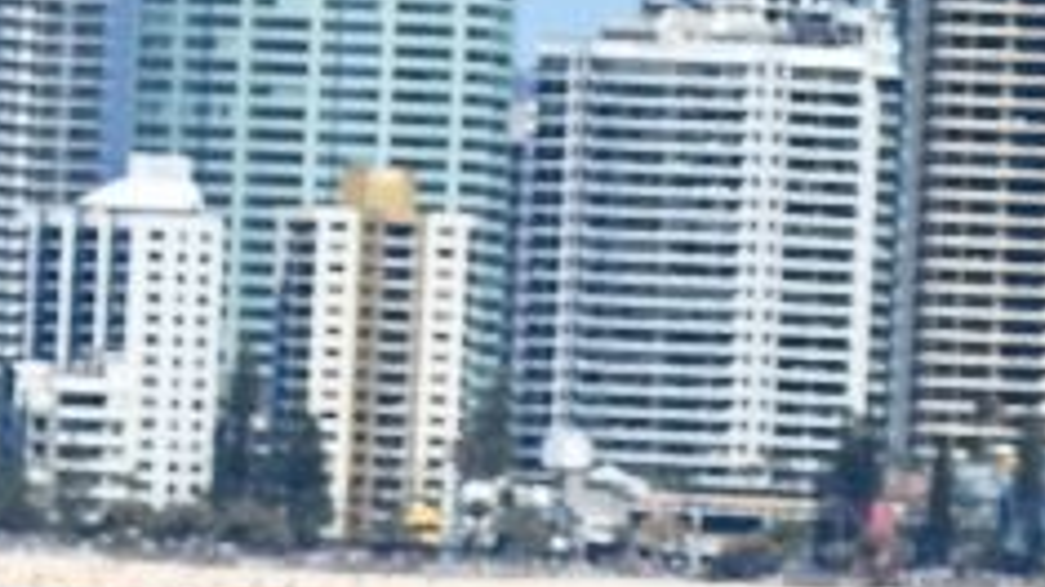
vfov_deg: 1.5
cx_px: 427
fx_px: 22215
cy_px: 269
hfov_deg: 2.7
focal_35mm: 802
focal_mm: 150
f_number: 8
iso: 110
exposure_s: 1/500
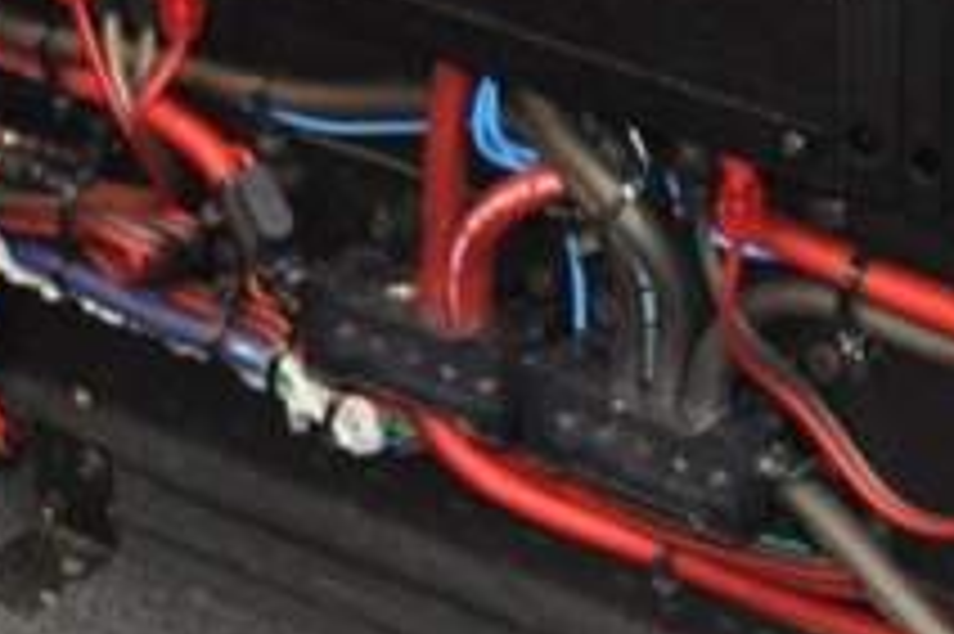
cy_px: 47
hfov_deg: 11.3
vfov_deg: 7.6
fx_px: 4793
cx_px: 868
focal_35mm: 181
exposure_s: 1/60
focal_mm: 32
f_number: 4.8
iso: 800
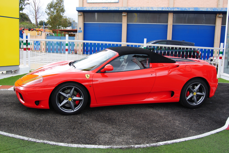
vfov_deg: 38.5
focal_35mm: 34
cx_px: 114
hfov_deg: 55.0
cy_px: 76
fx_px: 220
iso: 200
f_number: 7.1
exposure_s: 1/60
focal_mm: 23
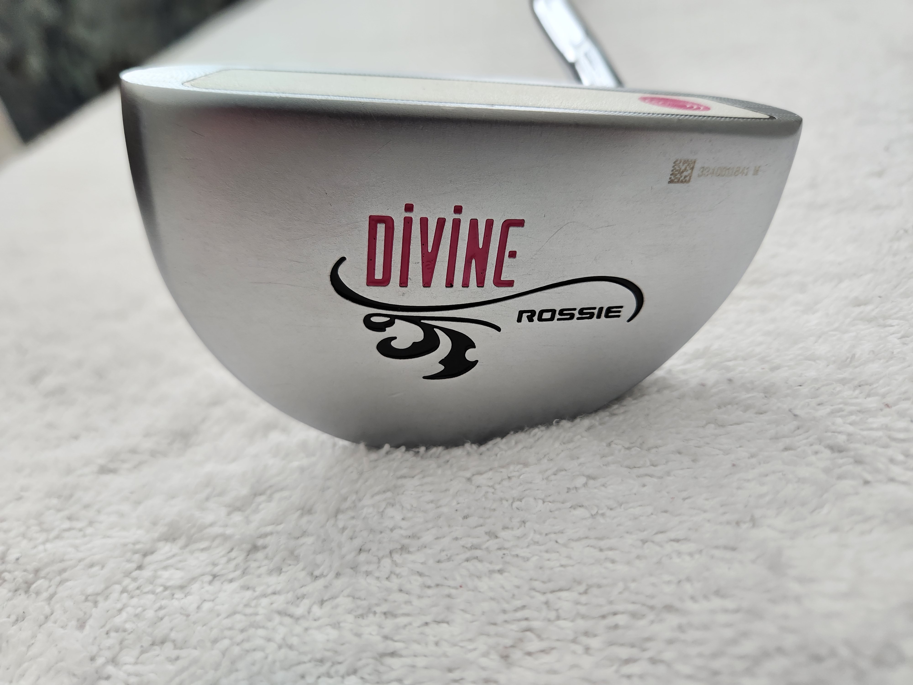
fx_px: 607
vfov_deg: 58.9
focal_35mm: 23
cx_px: 456
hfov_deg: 73.9
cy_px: 342
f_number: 1.8
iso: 125
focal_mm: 5.4
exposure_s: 1/120
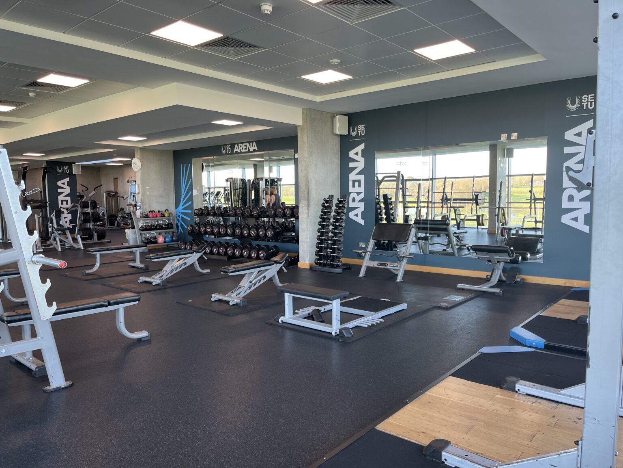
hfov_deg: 67.3
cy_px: 234
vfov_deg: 53.1
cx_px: 312
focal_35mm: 26
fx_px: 468
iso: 100
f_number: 1.6
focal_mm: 5.1
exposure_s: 1/122
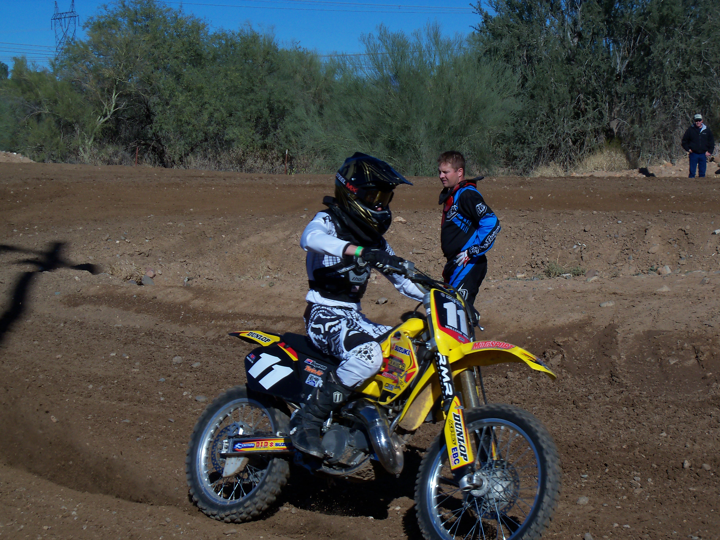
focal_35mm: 70
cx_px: 360
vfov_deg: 21.0
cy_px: 270
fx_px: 1456
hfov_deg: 27.8
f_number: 7.3
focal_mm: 12.3
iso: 64
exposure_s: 1/1600
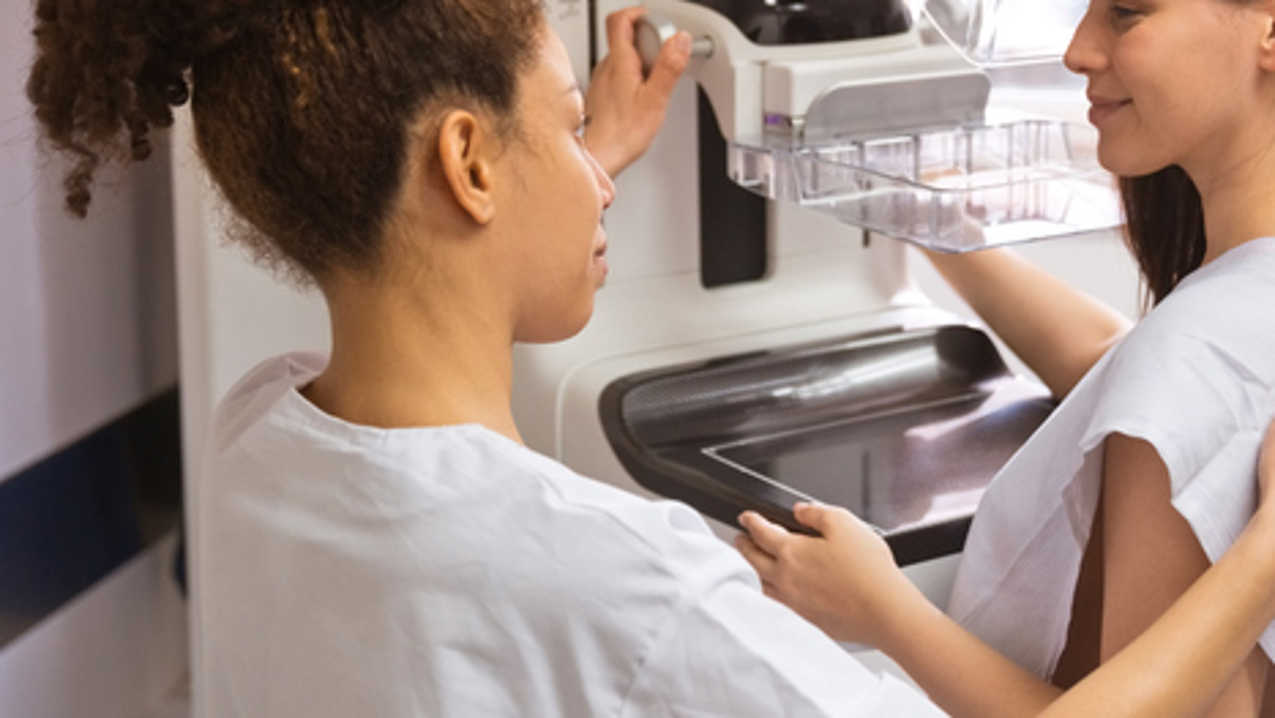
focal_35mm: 65
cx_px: 764
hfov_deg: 32.3
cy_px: 285
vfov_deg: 18.5
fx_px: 2198
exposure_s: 1/125
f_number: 2.8
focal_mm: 40
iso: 1000
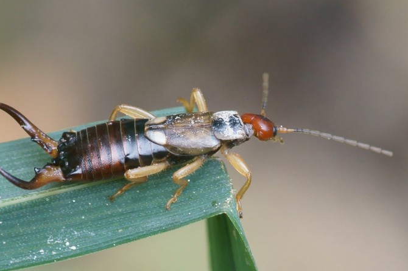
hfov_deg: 9.7
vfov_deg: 6.5
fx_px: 2398
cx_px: 192
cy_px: 171
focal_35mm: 212
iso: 800
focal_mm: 105
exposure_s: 1/80
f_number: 9
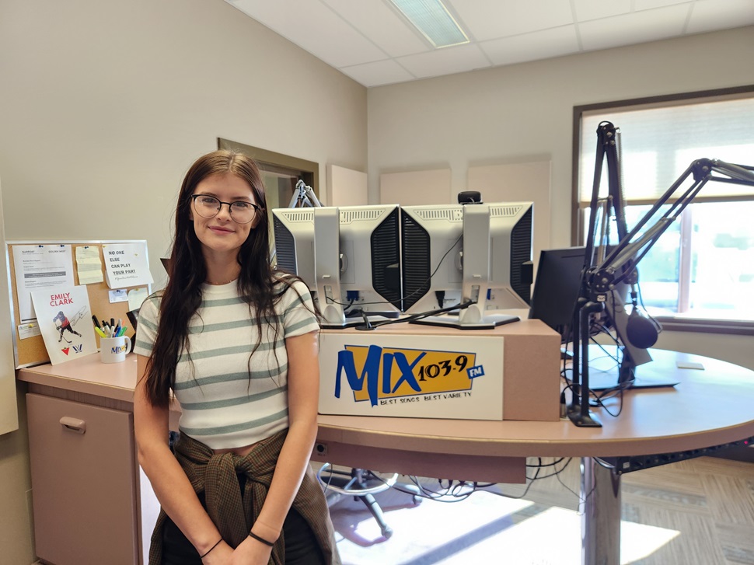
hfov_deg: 73.9
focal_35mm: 23
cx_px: 377
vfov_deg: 58.9
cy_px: 282
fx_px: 501
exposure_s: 1/120
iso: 200
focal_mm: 5.4
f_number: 1.8
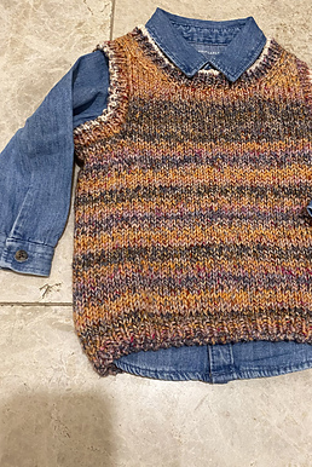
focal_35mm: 35
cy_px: 189
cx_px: 200
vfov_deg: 54.0
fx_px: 454
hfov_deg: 37.6
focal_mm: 4.25
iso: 500
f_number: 1.8
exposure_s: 1/33
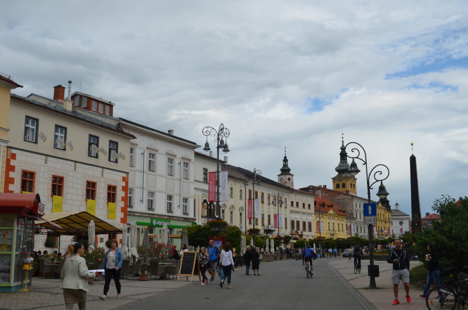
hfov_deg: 46.5
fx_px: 545
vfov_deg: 31.8
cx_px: 234
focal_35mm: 42
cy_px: 155
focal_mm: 28
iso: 100
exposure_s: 1/320
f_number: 9
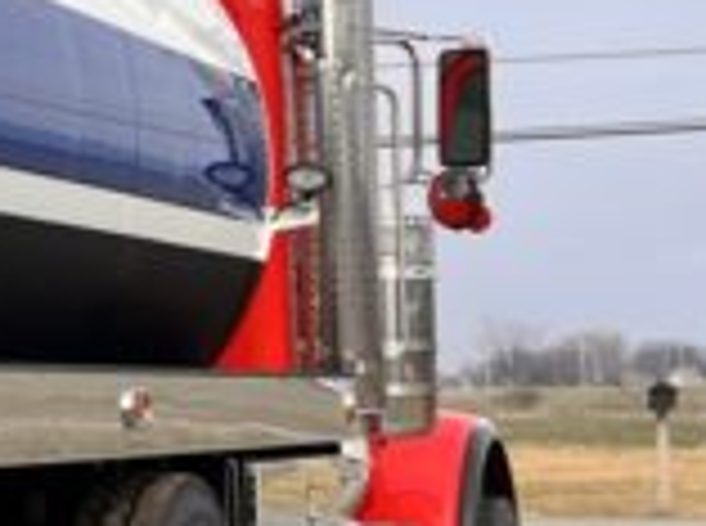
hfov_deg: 10.8
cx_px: -603
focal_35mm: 170
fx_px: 3459
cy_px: 130
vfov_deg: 8.7
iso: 50
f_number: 1.5
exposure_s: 1/4274
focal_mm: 5.7
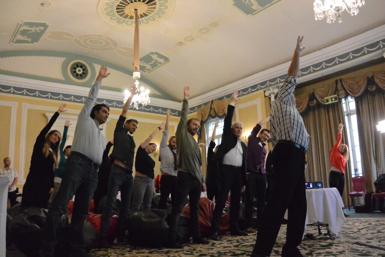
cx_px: 192
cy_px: 128
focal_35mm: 29
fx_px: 310
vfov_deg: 45.0
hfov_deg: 63.7
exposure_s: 1/50
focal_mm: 11
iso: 3200
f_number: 3.5
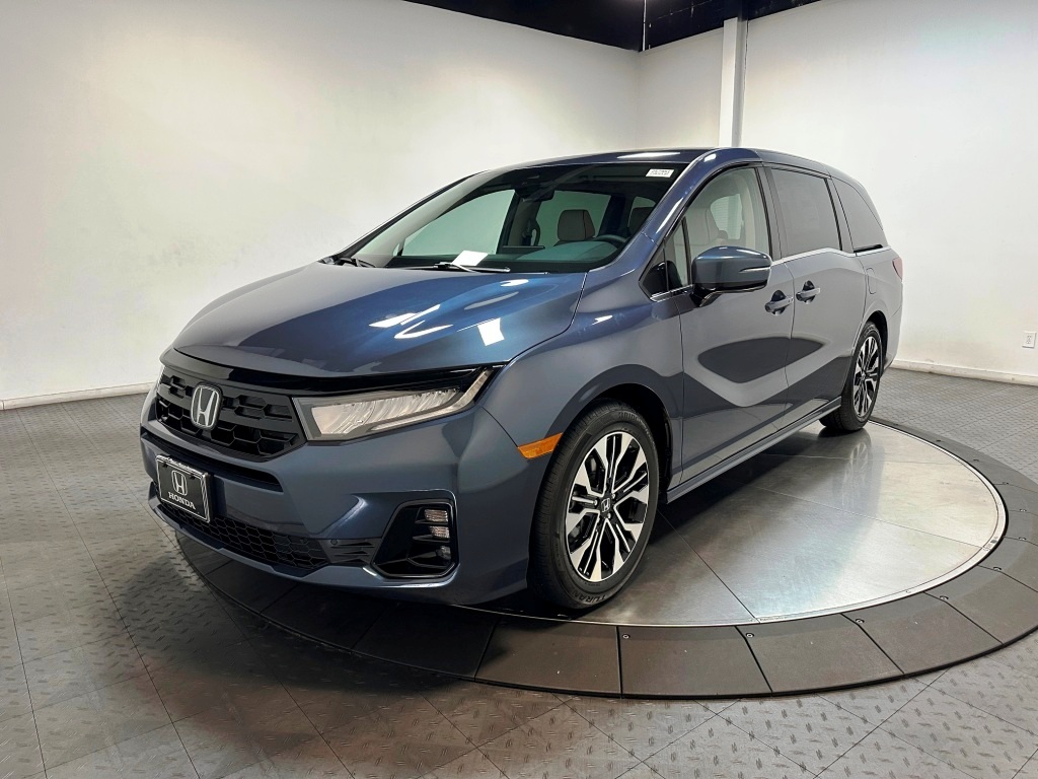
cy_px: 390
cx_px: 519
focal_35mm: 24
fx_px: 720
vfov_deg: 56.8
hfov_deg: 71.6
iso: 320
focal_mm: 6.86
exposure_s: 1/60
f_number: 1.78
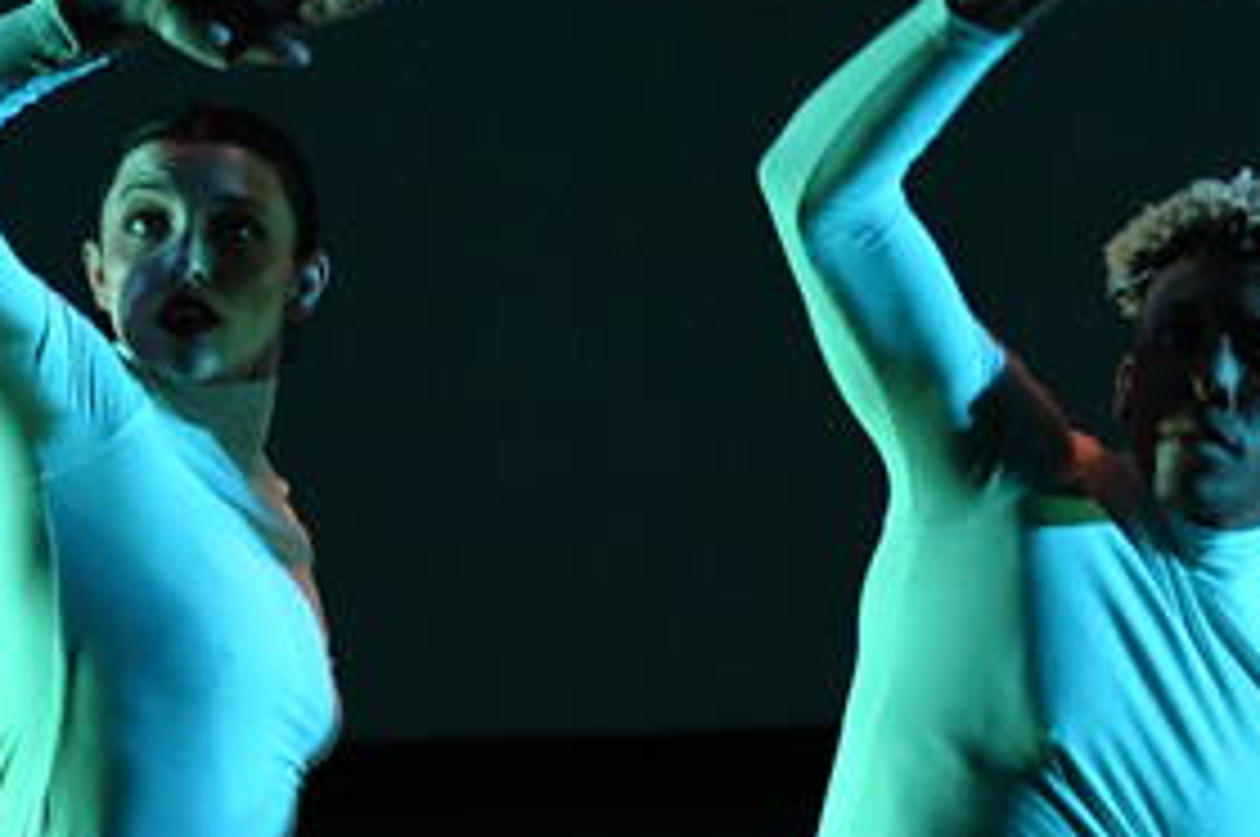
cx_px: 1084
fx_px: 11117
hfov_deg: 6.5
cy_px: 922
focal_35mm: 318
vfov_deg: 4.3
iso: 6400
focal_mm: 78
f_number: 2.8
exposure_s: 1/80
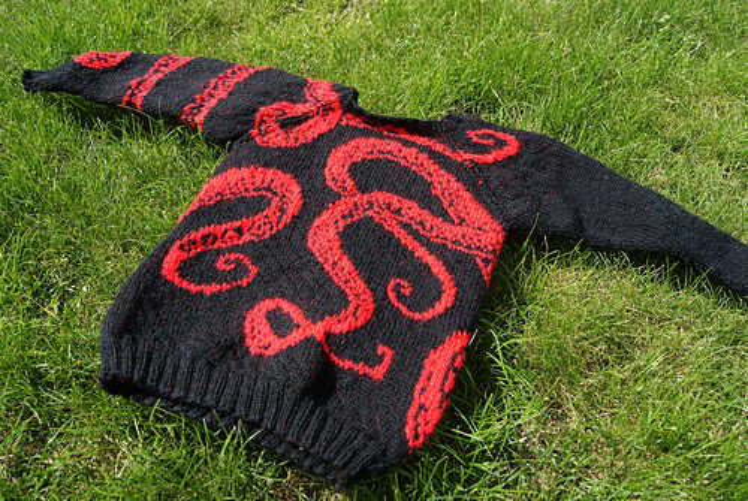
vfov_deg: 43.7
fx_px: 624
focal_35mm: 30
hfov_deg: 61.9
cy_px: 250
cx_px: 374
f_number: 5.6
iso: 100
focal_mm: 20
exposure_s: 1/250
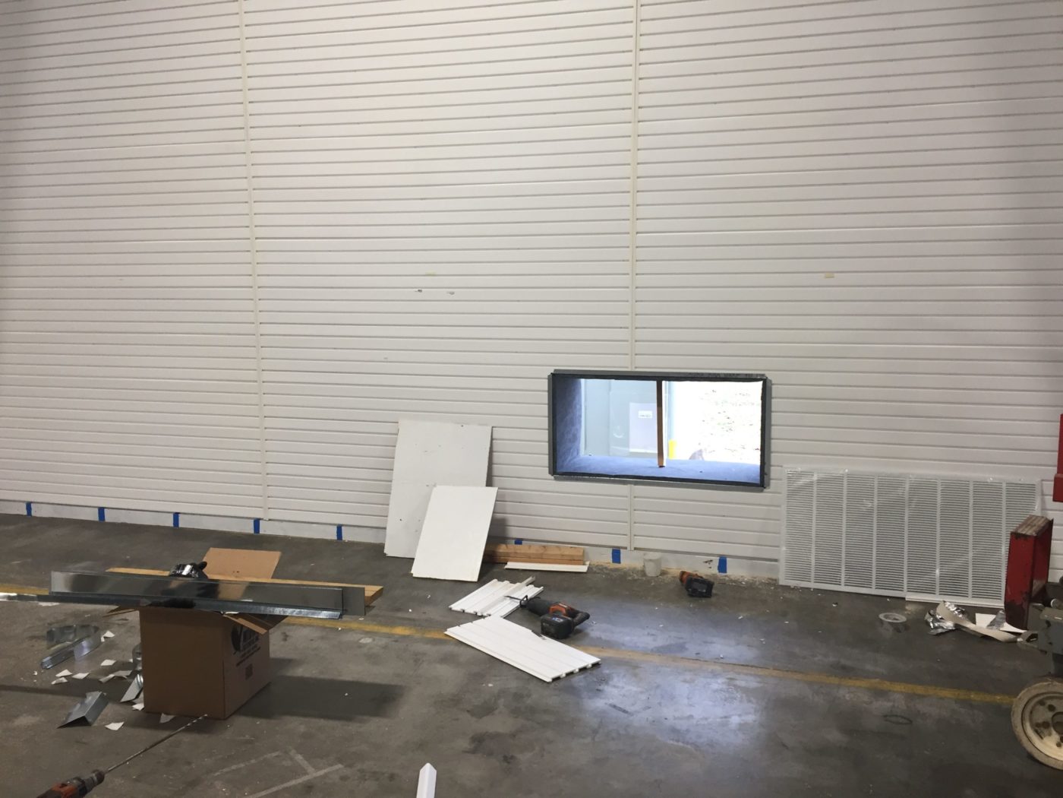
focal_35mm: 29
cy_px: 399
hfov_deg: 61.7
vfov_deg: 48.2
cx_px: 532
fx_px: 891
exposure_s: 1/30
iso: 32
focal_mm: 4.15
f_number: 2.2
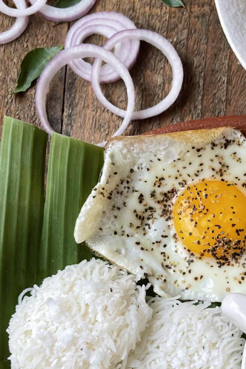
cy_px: 291
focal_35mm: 56
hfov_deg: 23.2
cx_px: 249
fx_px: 574
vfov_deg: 34.6
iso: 32
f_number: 1.6
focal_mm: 5.1
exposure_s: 1/162
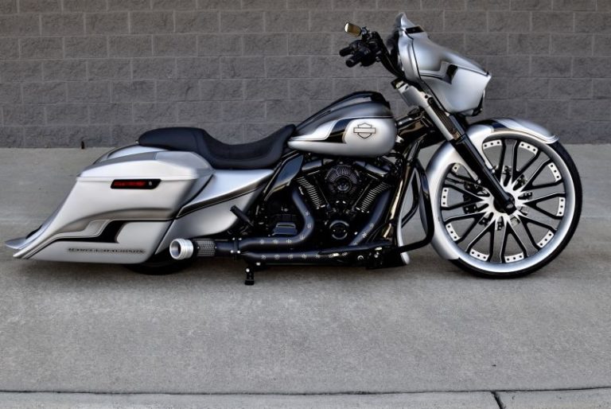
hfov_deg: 37.8
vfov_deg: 25.8
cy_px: 204
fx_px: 892
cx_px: 306
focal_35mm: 52
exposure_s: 1/160
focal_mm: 35
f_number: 6.3
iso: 320
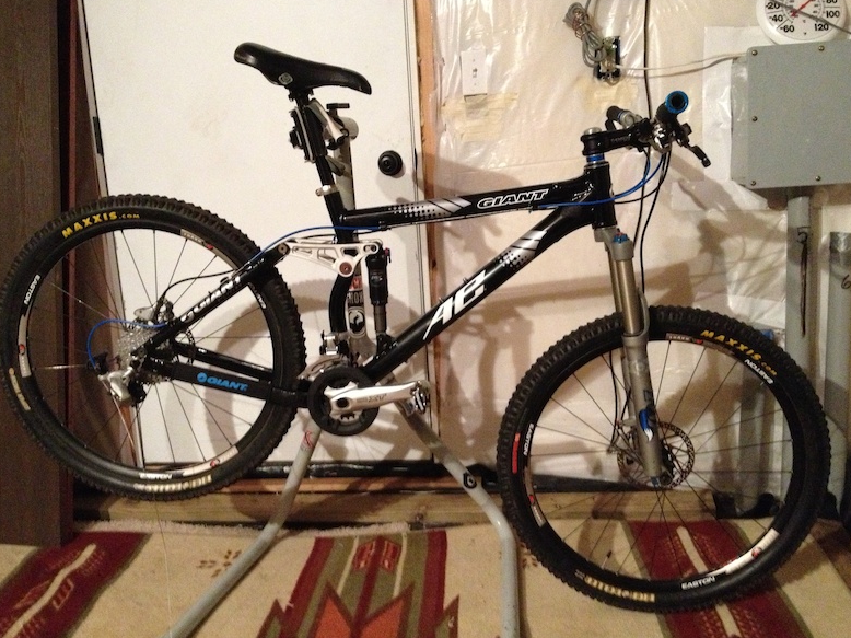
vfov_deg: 39.6
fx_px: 885
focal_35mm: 36
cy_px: 321
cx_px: 419
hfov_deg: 51.4
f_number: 2.4
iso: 800
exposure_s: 1/15
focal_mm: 4.28
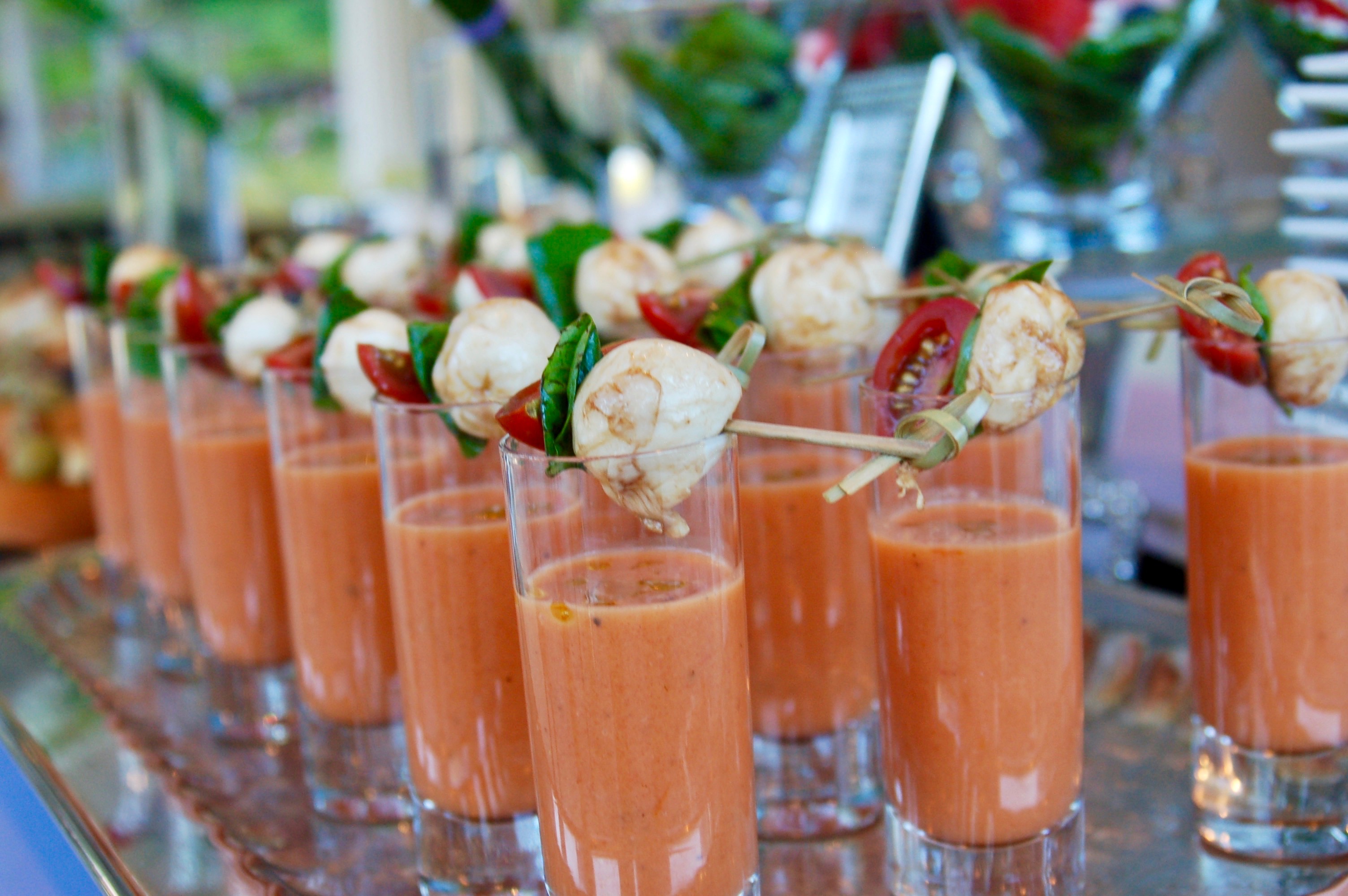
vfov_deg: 25.7
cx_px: 674
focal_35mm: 52
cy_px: 448
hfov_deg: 37.9
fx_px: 1964
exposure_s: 1/100
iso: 400
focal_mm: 35
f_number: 5
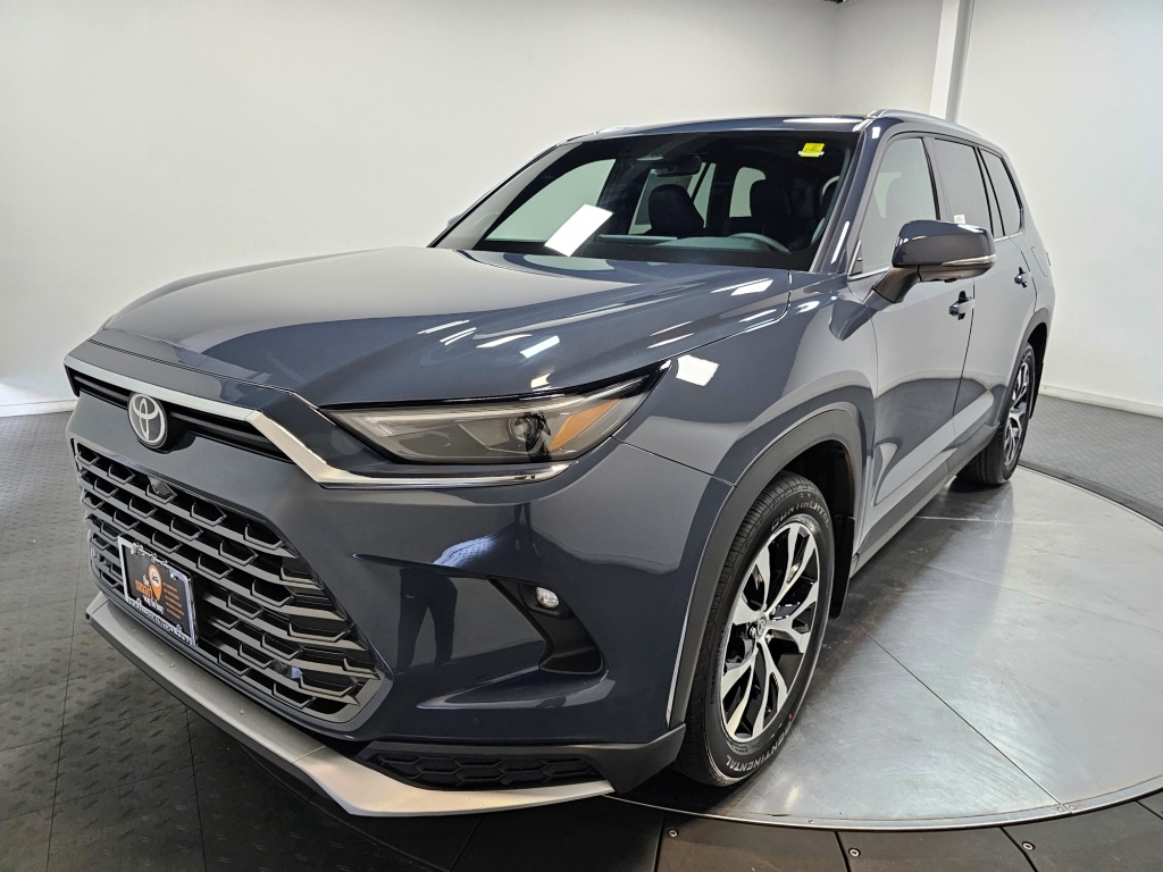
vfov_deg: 58.9
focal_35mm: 23
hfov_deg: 73.9
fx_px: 773
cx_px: 582
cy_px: 436
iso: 1000
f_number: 1.7
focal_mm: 6.3
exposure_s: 1/120
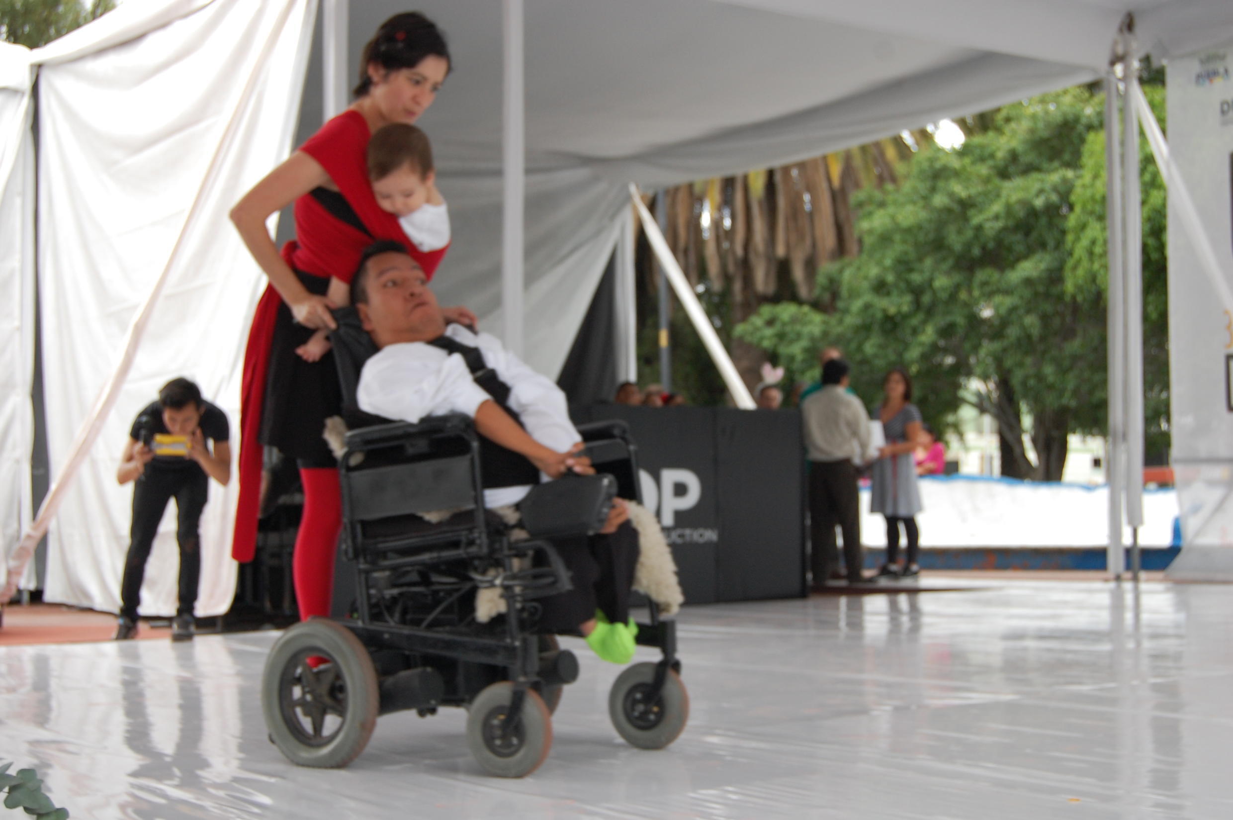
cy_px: 410
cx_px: 616
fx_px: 1797
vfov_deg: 25.7
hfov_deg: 37.9
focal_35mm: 52
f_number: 5
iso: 400
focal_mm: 35
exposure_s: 1/100
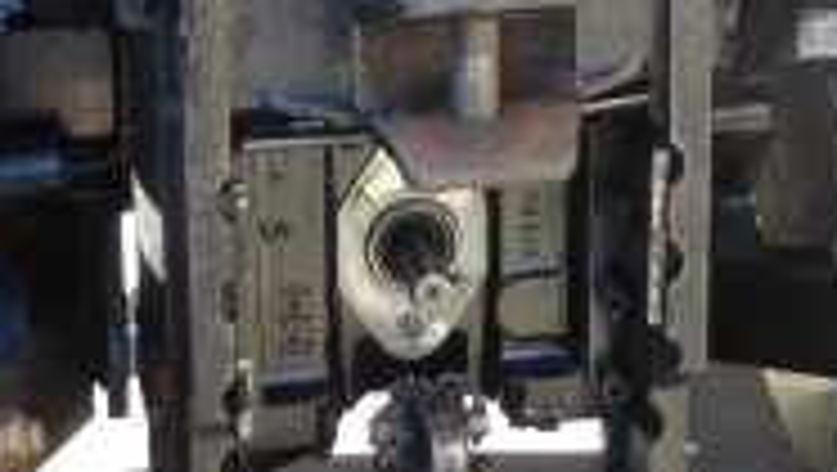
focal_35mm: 90
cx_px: 468
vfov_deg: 12.5
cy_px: -324
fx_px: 1999
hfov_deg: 23.6
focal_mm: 4.3
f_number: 3.3
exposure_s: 1/50
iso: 100
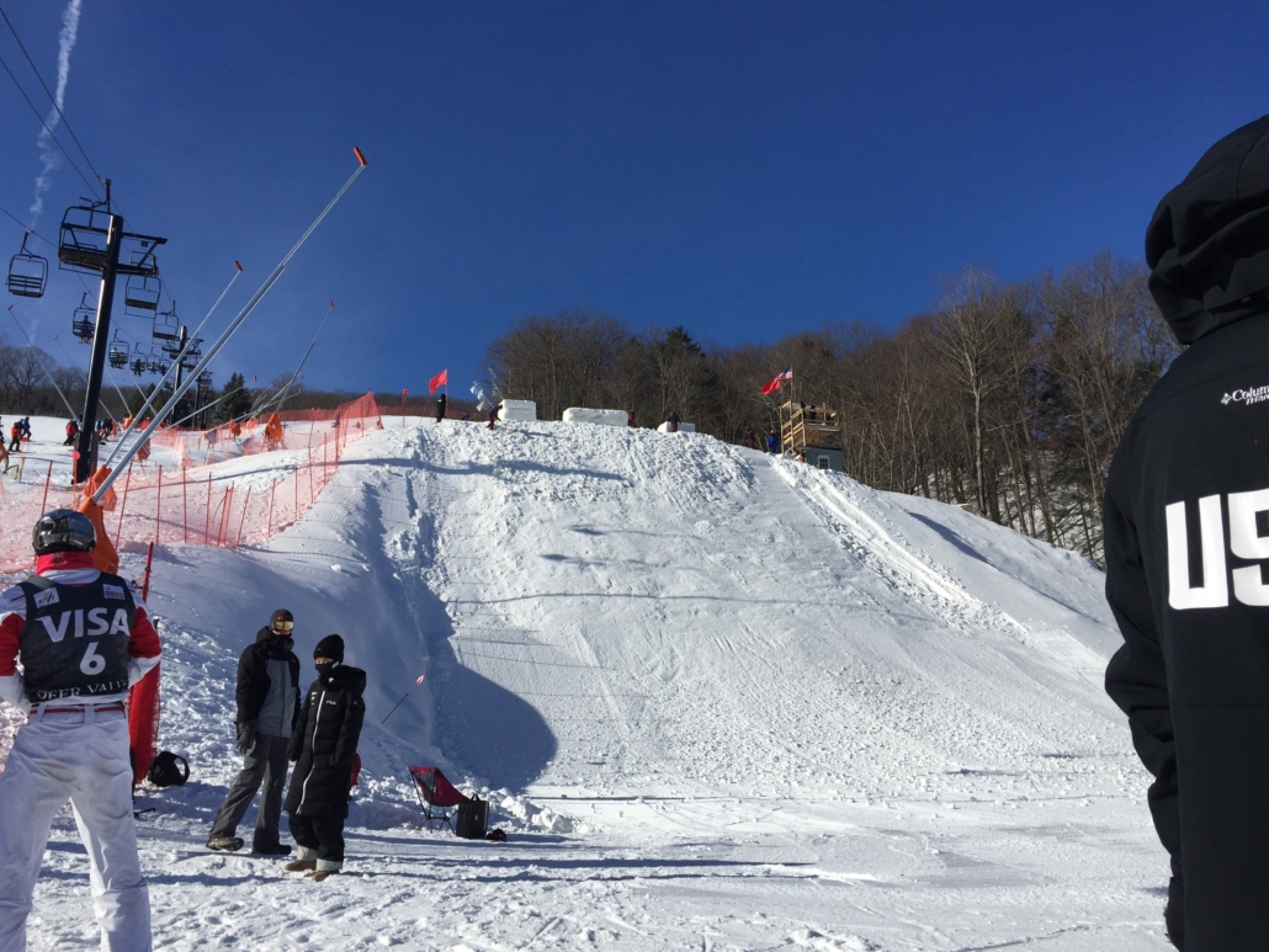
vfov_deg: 48.2
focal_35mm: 29
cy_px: 476
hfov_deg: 61.6
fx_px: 1063
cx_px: 634
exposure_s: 1/3968
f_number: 2.2
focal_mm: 4.15
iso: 32
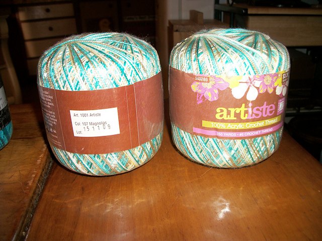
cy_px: 120
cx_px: 161
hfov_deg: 56.9
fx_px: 297
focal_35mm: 32
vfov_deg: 44.1
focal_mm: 5.7
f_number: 2.9
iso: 80
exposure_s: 1/30
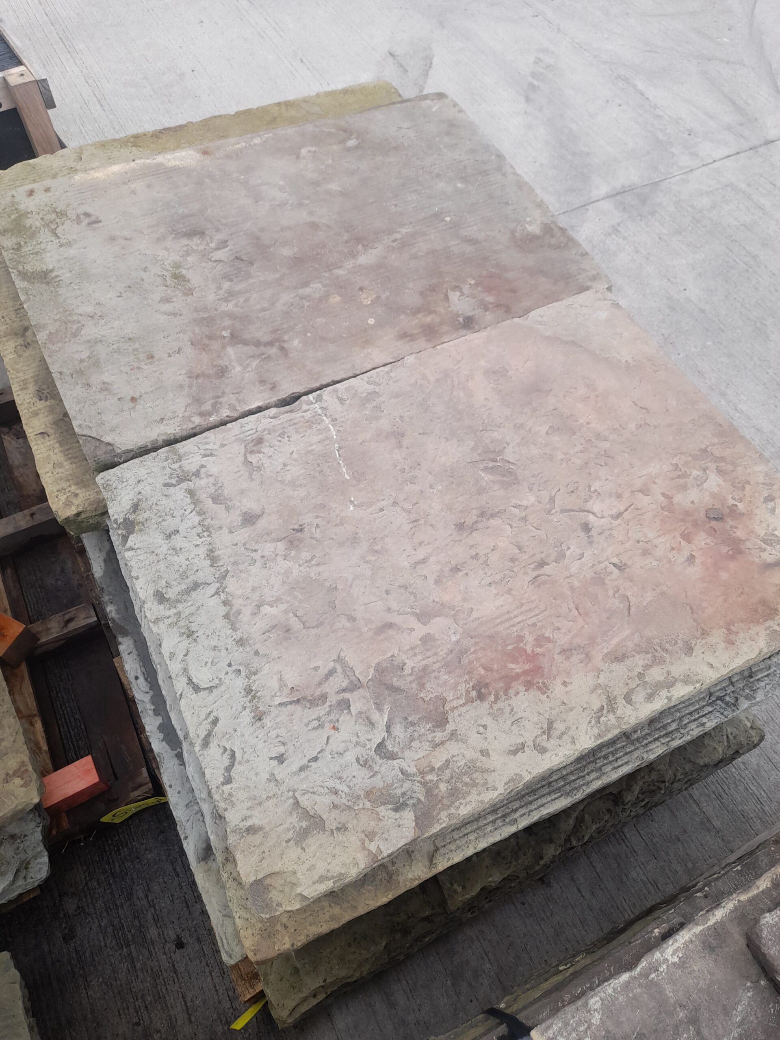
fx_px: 751
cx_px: 390
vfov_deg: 69.4
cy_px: 520
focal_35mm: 25
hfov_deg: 54.9
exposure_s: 1/100
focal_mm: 4.6
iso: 20
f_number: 2
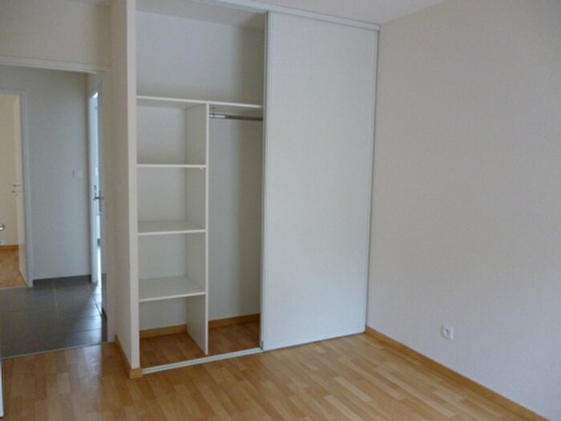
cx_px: 280
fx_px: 454
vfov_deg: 49.7
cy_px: 210
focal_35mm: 28
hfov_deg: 63.4
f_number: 3.1
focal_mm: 5
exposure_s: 1/60
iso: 320
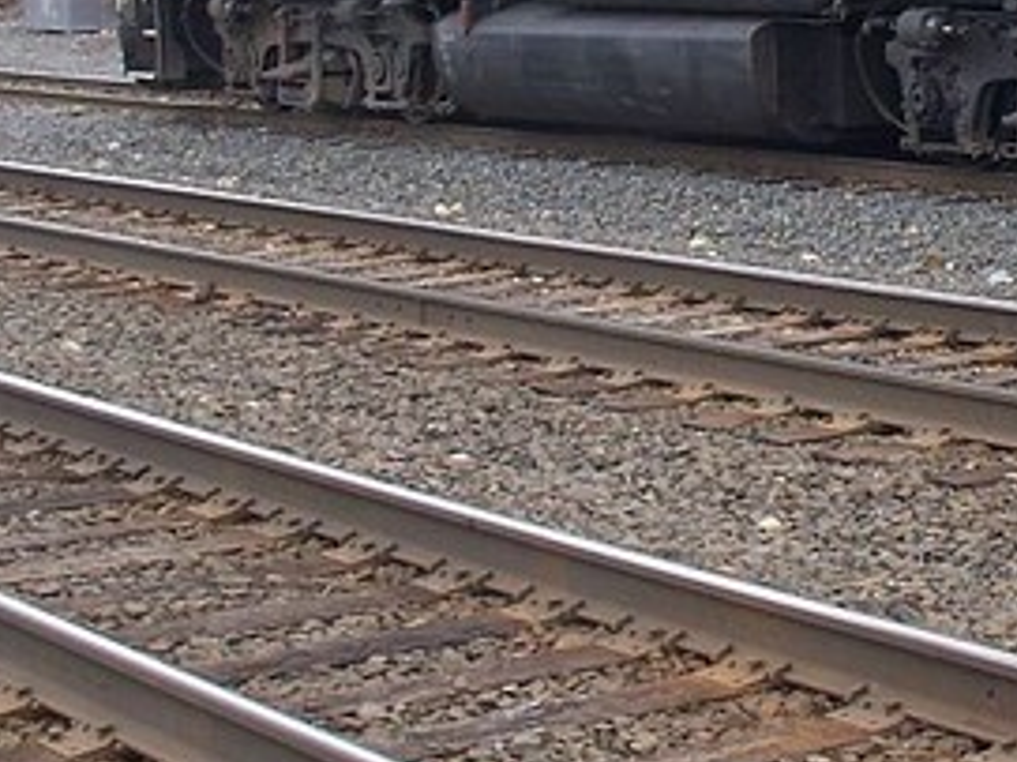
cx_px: 916
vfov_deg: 12.8
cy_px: -158
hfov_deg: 17.2
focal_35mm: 113
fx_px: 3318
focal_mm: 7.54
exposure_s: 1/80
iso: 64
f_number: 2.8
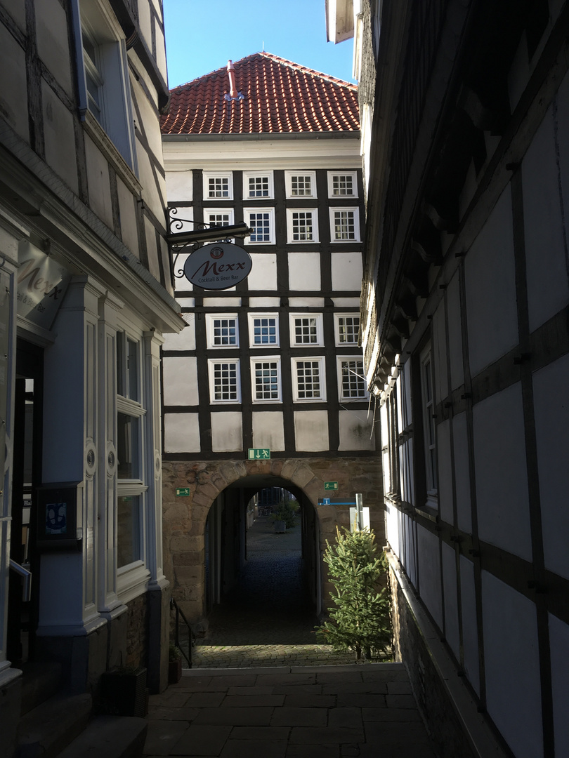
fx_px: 636
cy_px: 379
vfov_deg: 61.7
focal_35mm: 29
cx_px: 284
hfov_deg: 48.2
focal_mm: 4.15
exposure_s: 1/181
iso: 25
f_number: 2.2
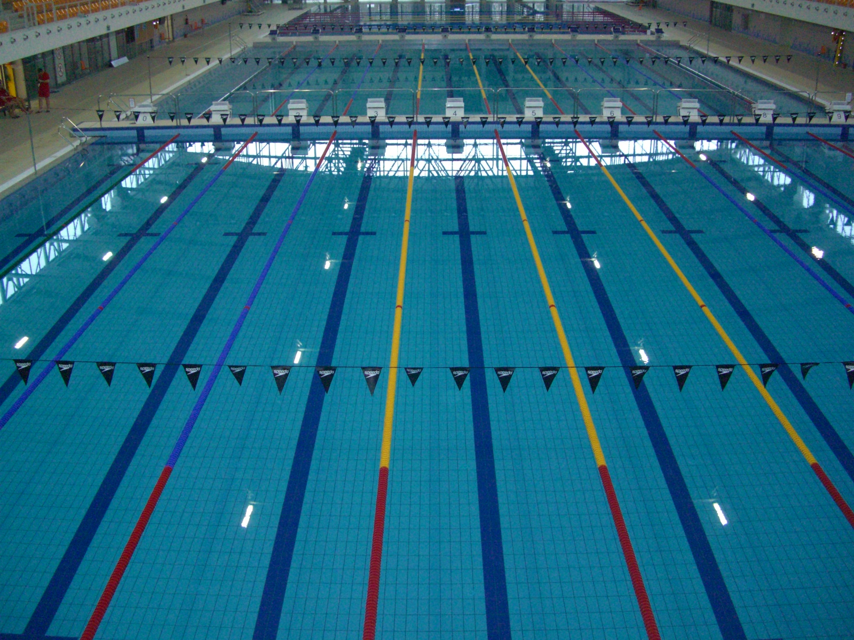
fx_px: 937
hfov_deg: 49.0
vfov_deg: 37.7
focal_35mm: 38
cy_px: 320
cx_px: 427
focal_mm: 7.9
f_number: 2.8
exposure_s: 1/60
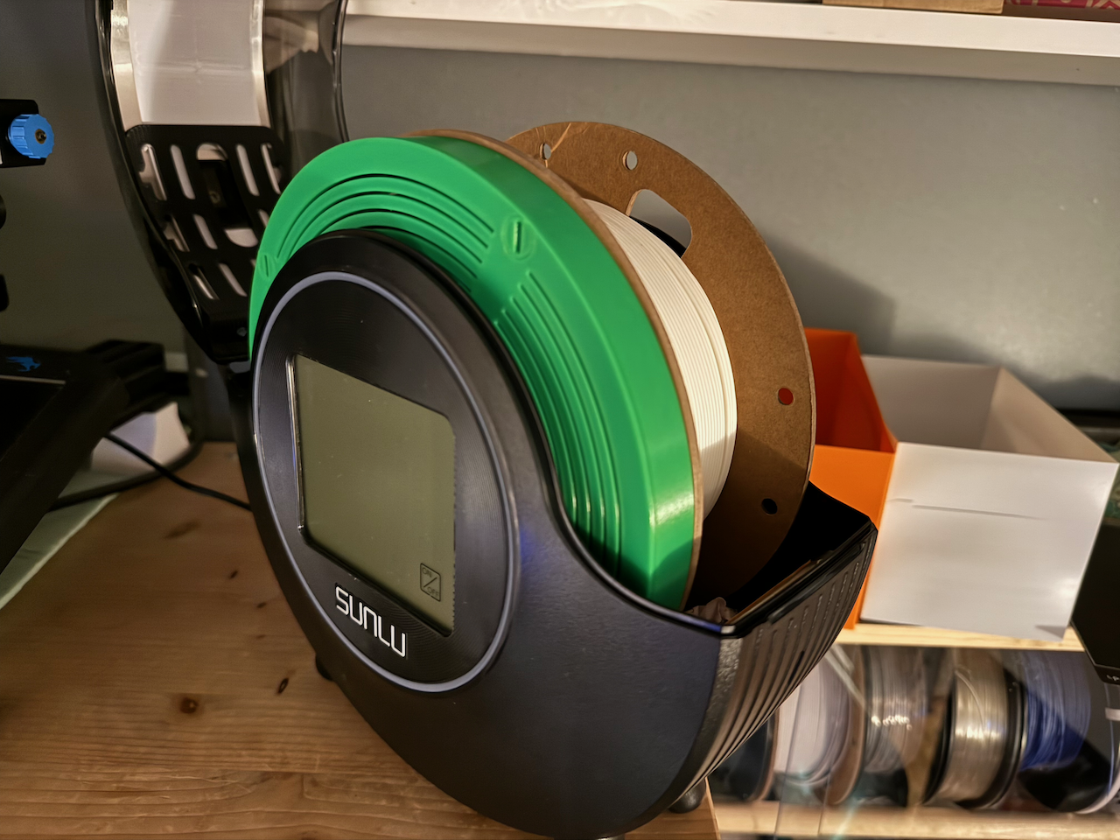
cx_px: 560
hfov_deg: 71.6
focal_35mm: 24
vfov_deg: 56.8
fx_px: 777
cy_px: 420
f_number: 1.78
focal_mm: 6.86
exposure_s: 1/14
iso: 2500
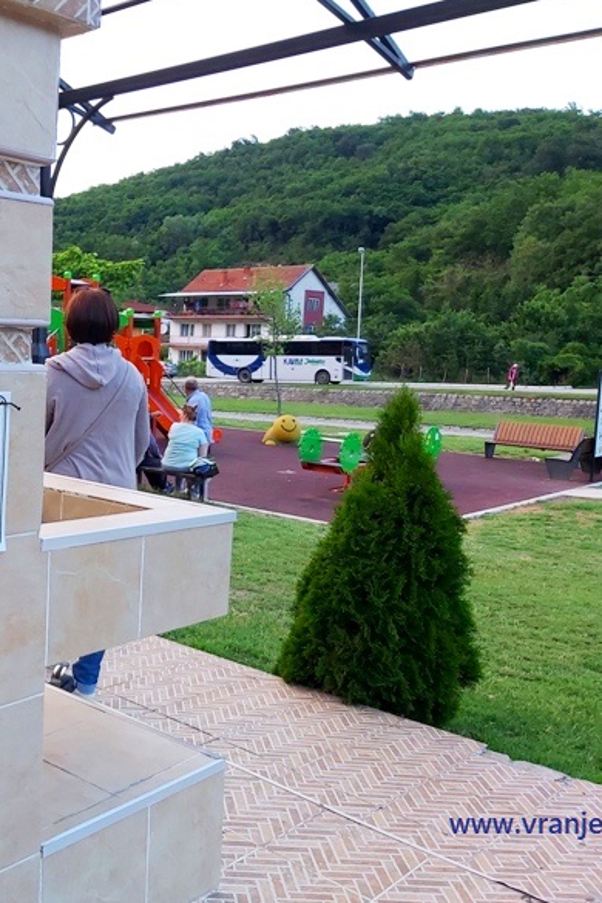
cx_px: 94
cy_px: 445
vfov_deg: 51.9
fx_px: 928
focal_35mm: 37
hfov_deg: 34.5
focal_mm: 3.92
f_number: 1.7
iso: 64
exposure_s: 1/131
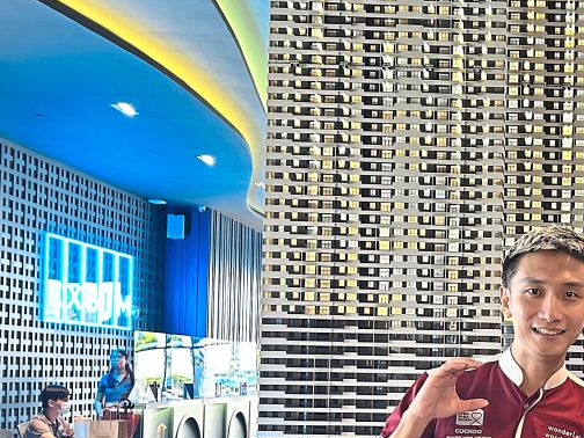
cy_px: 334
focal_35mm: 64
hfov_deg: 28.6
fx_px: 1080
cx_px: 570
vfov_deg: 22.7
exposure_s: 1/50
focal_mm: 5.7
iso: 160
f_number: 1.5
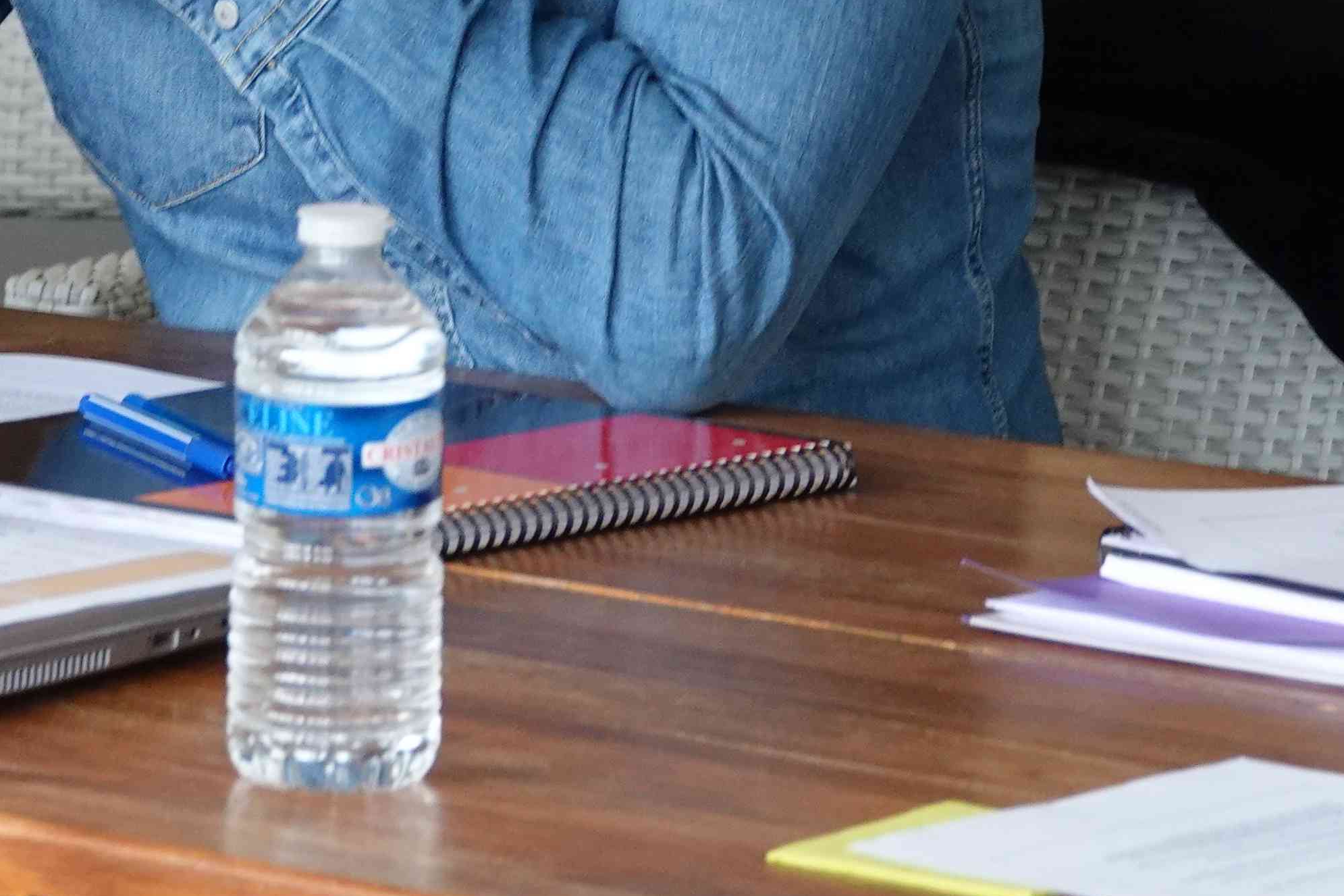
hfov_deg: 5.4
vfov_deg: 3.6
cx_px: 399
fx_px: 14259
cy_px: -316
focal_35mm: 382
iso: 800
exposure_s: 1/40
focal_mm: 51.14
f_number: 4
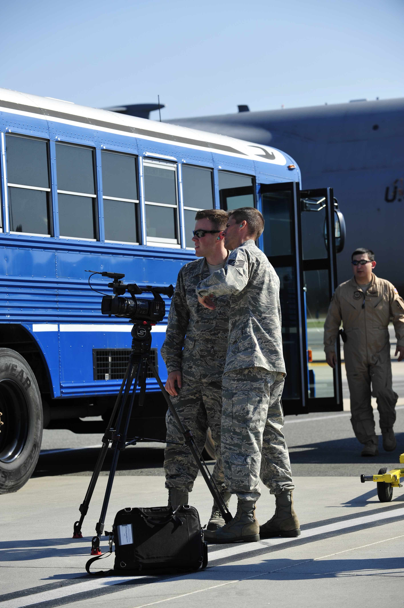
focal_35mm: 120
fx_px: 2022
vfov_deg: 17.1
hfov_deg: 11.4
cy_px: 304
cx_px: 202
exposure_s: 1/800
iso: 200
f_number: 5.6
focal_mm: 120
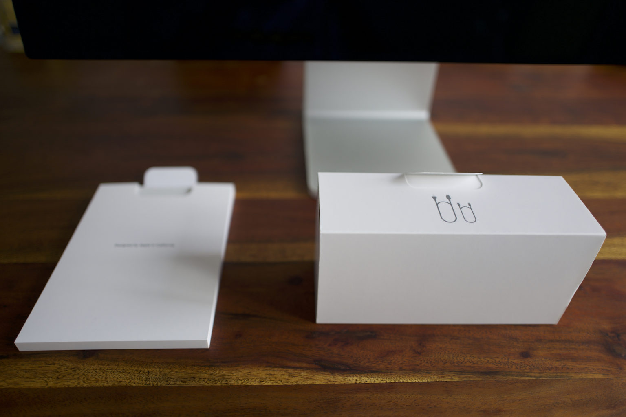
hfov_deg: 65.5
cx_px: 313
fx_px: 487
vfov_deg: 46.4
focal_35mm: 28
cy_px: 208
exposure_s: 1/200
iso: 100
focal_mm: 28
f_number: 1.7
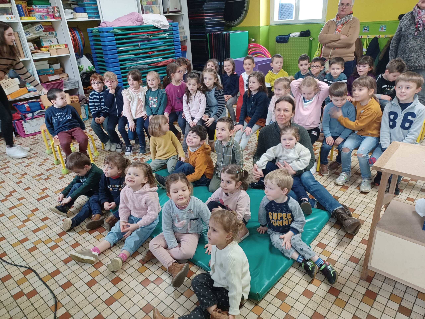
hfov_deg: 69.4
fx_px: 307
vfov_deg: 54.9
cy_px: 160
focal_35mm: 25
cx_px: 212
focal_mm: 4.6
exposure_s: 1/25
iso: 500
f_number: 1.8
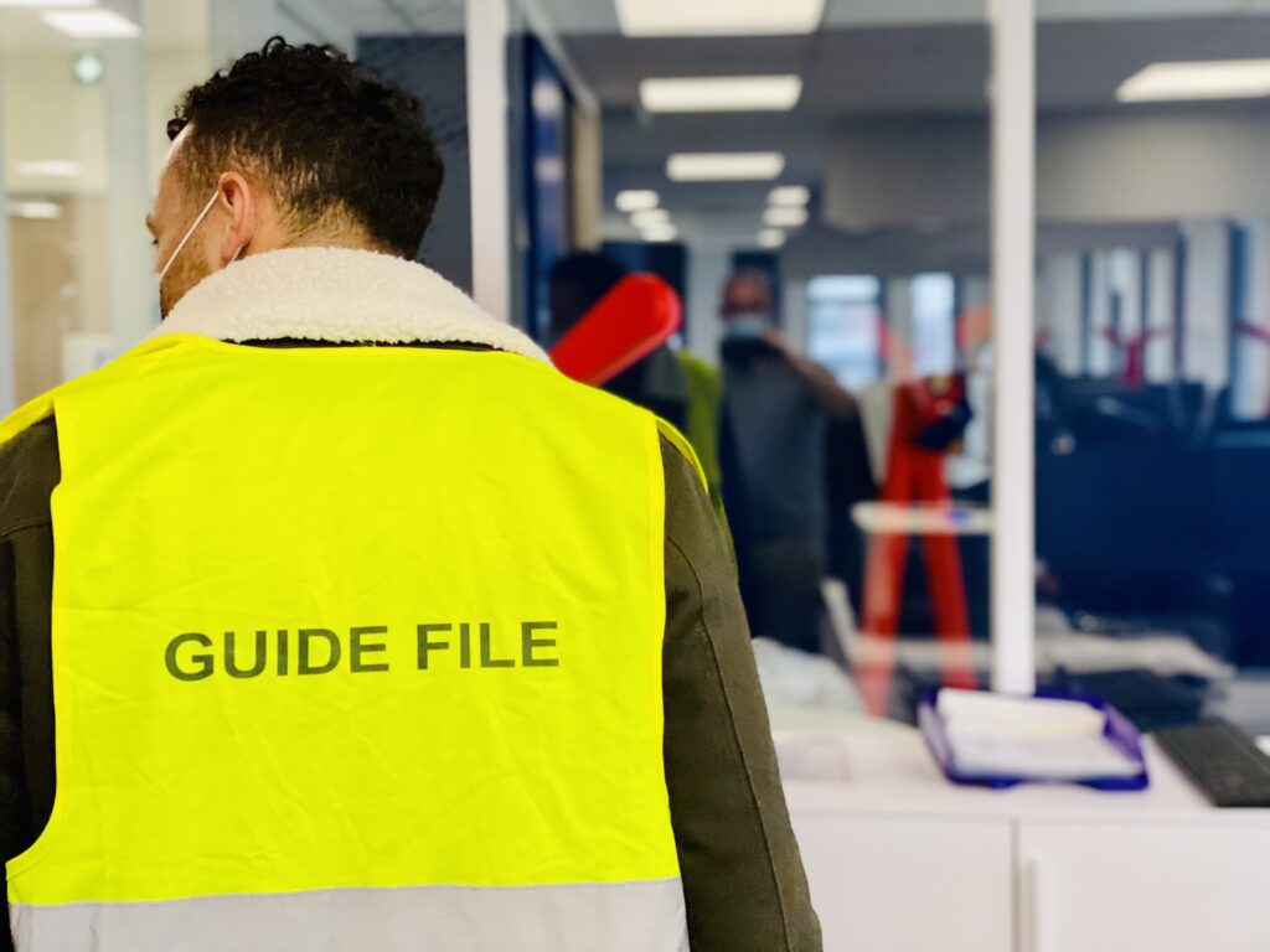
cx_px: 635
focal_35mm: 52
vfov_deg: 28.0
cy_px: 476
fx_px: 1908
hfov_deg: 36.8
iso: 160
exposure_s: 1/111
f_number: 2
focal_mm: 6
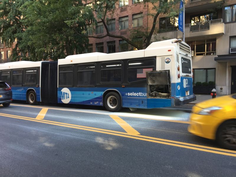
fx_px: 198
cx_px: 118
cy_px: 88
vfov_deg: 48.2
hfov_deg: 61.7
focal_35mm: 29
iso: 32
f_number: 2.2
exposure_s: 1/60
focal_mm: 4.15
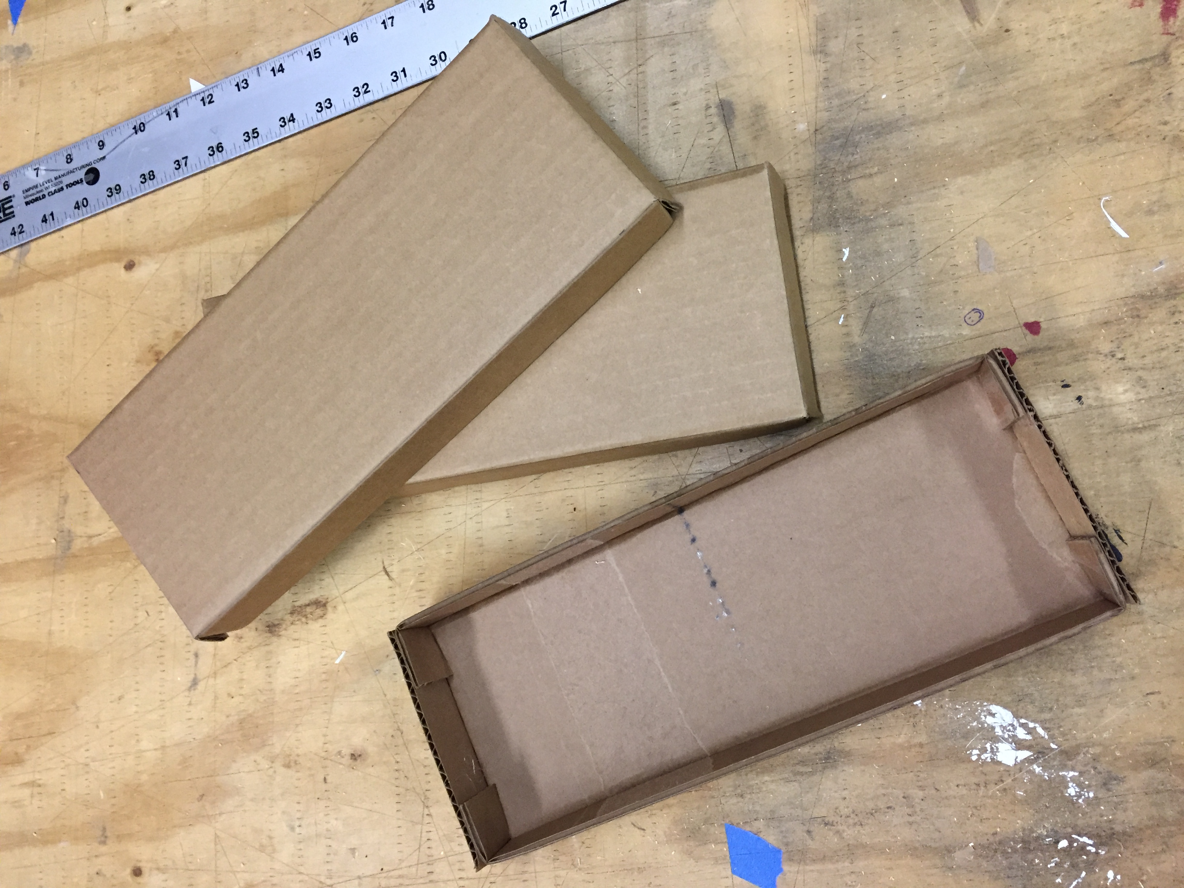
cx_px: 592
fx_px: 992
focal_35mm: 29
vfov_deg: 48.2
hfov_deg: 61.7
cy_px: 444
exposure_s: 1/30
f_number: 2.2
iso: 160
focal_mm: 4.15
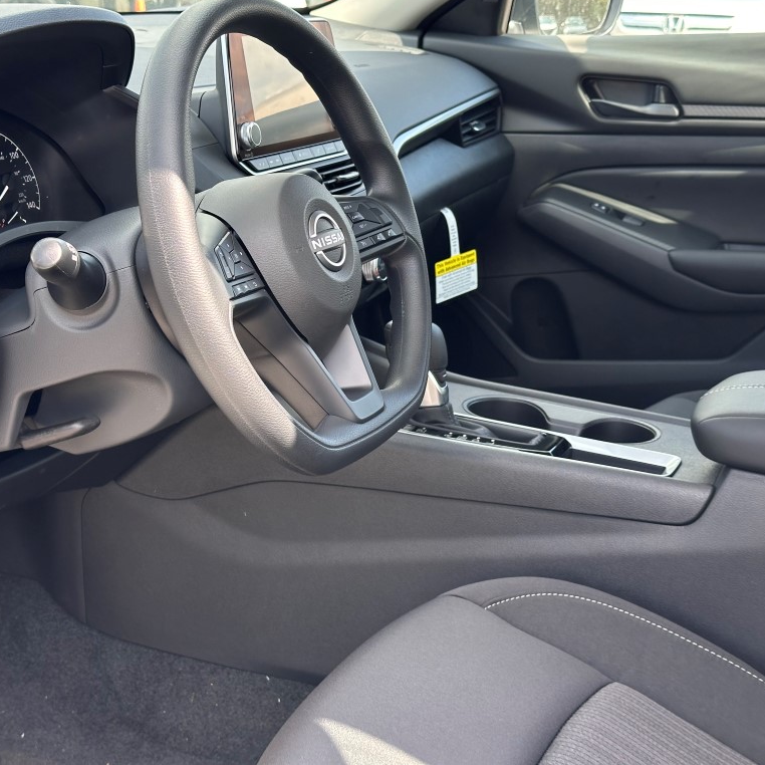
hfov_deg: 30.0
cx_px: 346
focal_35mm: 57
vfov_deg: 30.0
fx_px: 1425
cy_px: 380
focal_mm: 6.86
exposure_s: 1/246
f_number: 1.78
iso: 64
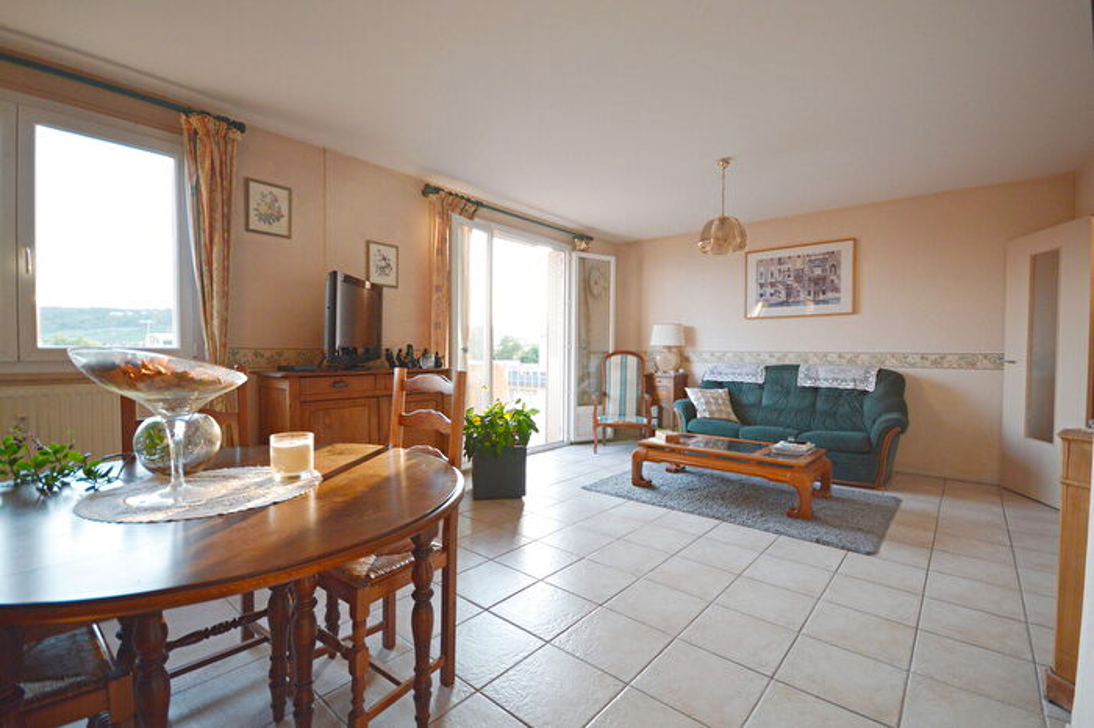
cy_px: 364
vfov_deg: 77.3
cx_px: 547
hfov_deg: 100.4
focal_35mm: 15
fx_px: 456
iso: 400
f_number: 4
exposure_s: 1/60
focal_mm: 10
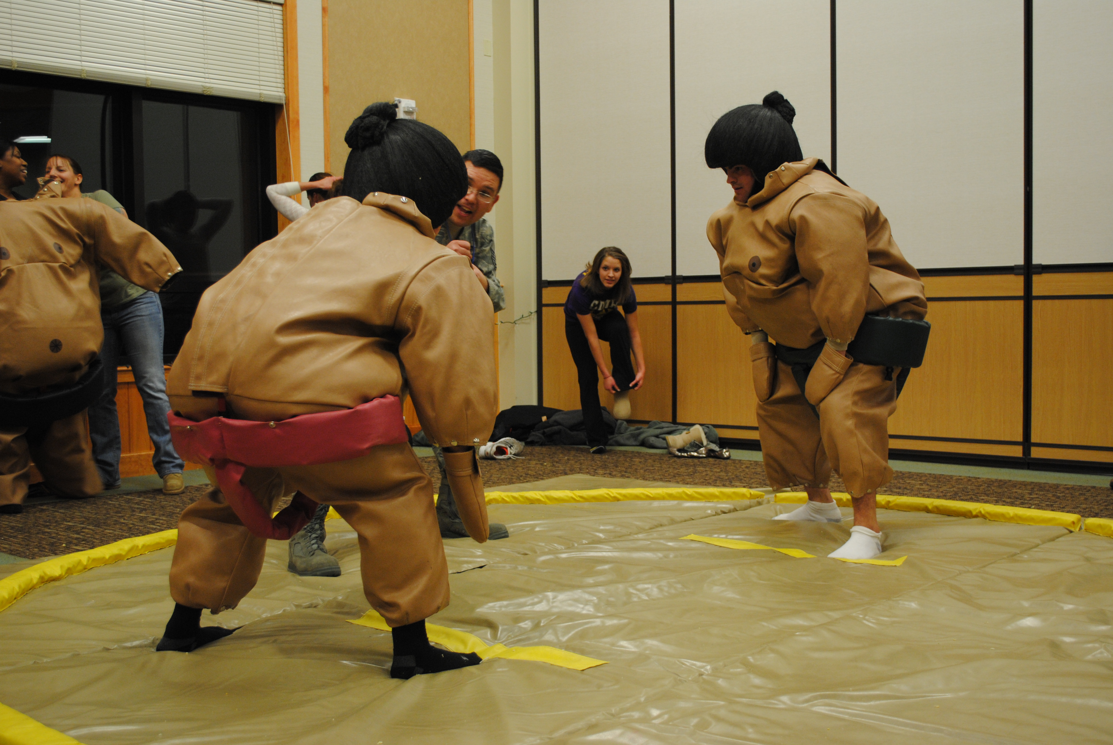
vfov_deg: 32.0
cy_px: 372
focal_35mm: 42
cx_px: 556
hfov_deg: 46.3
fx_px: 1300
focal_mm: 28
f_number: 4.5
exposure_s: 1/30
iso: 400
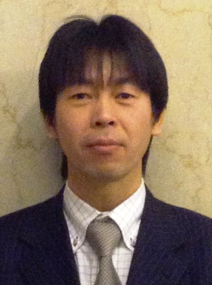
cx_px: 106
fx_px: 271
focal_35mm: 33
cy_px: 142
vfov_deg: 55.5
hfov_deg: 42.8
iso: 250
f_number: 2.4
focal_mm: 3.3
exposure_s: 1/20
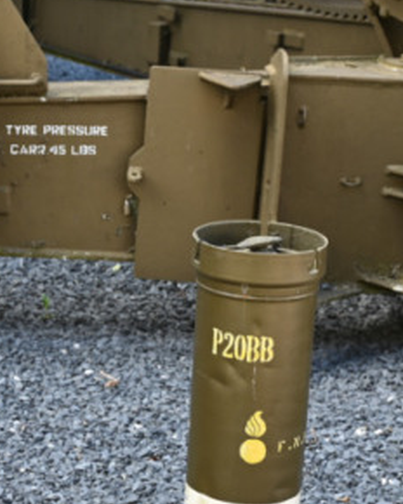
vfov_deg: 16.6
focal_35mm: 116
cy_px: 232
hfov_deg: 13.1
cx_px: 3
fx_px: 1729
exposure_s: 1/80
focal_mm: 35
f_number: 4.5
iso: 100
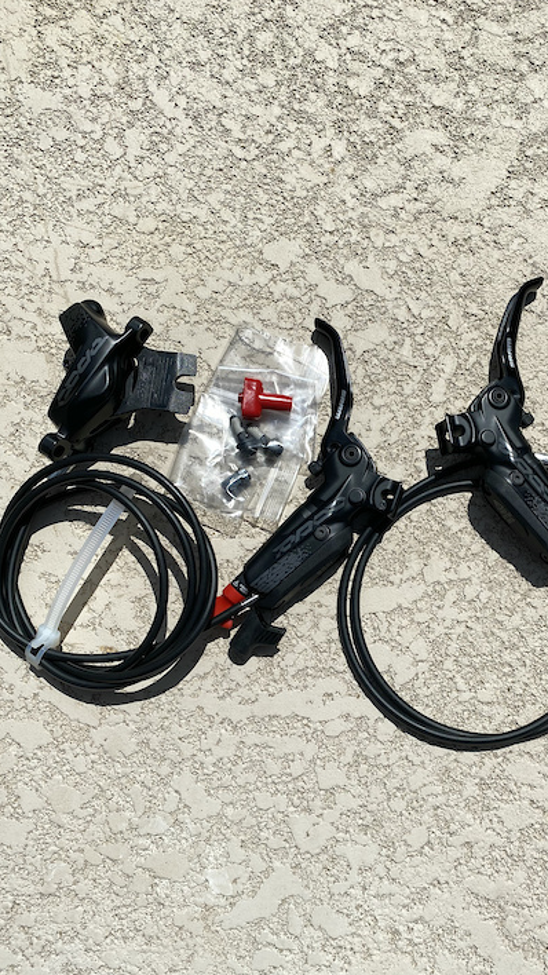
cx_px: 387
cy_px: 544
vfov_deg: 60.9
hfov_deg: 36.1
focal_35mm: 32
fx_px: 827
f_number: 1.8
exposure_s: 1/7692
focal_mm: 4.25
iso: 32
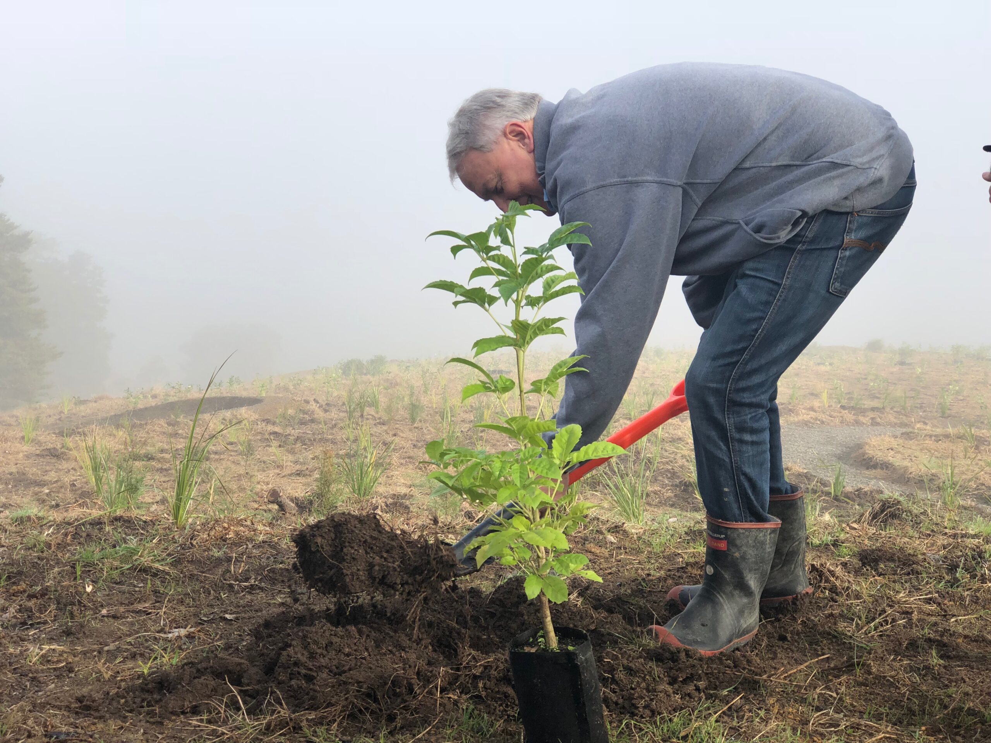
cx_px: 496
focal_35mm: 57
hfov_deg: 33.8
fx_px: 1632
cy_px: 372
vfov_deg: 25.7
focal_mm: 6.6
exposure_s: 1/385
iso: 20
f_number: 2.8
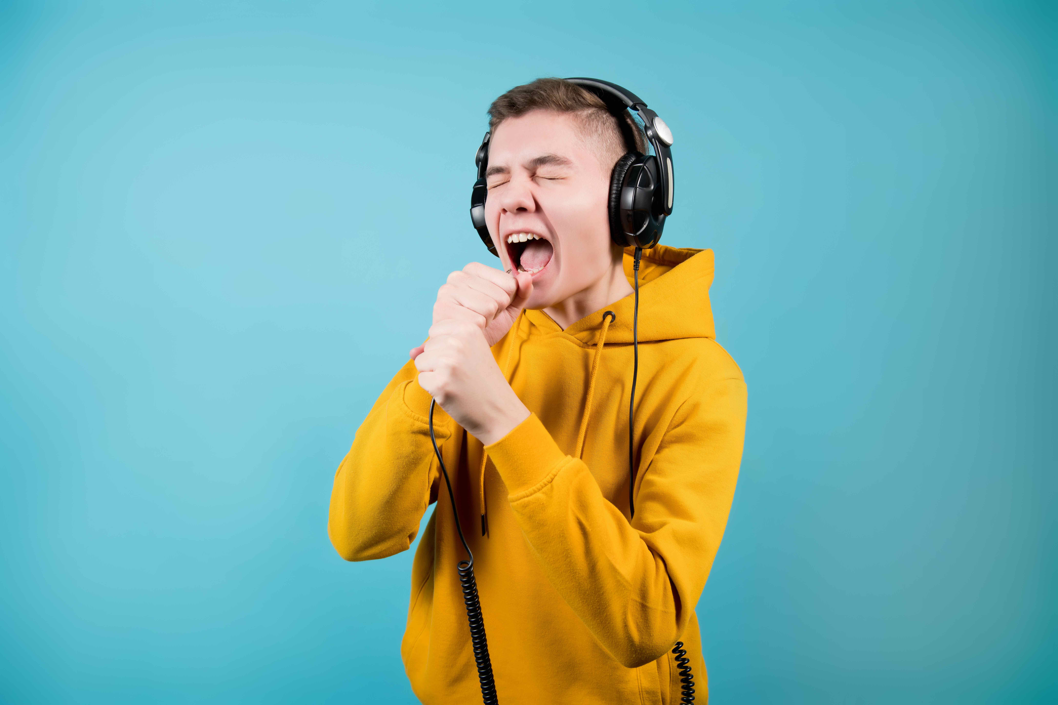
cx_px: 529
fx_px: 1058
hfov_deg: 53.1
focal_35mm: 36
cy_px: 352
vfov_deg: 36.9
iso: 200
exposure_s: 1/160
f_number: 3.2
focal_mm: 36
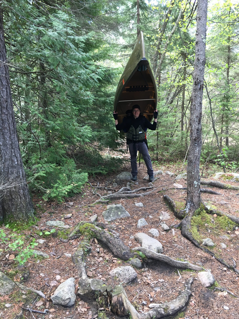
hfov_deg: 48.2
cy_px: 160
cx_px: 120
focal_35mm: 29
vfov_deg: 61.7
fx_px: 267
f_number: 2.2
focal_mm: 4.15
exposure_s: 1/40
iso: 32
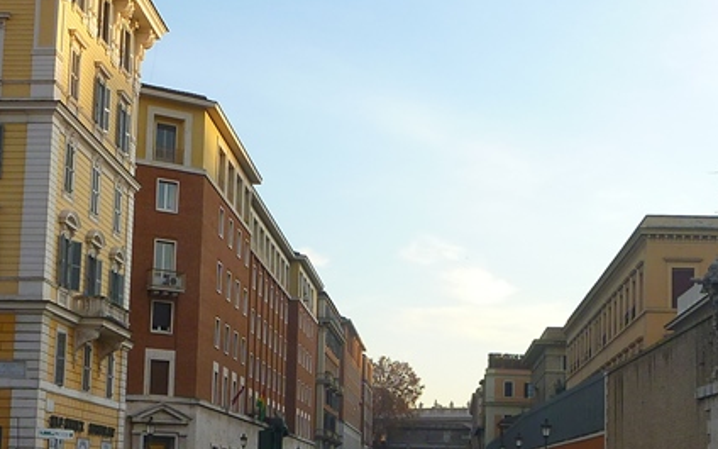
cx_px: 437
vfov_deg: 18.5
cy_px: 335
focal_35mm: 70
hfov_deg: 29.3
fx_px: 1370
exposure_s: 1/320
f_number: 3.3
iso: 100
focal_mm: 4.9
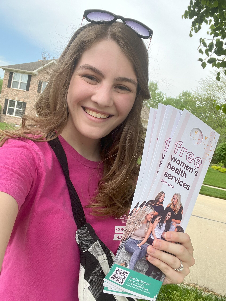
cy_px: 150
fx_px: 261
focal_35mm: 30
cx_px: 113
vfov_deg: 60.0
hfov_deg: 46.8
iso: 32
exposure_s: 1/187
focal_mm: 2.71
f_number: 2.2
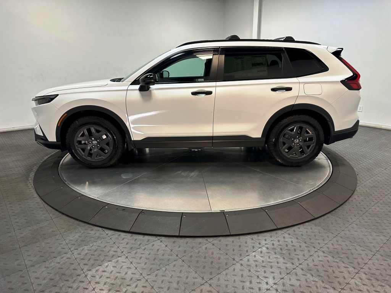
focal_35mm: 24
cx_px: 196
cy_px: 146
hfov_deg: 71.6
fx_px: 271
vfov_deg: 56.8
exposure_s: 1/60
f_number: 1.78
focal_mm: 6.86
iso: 200
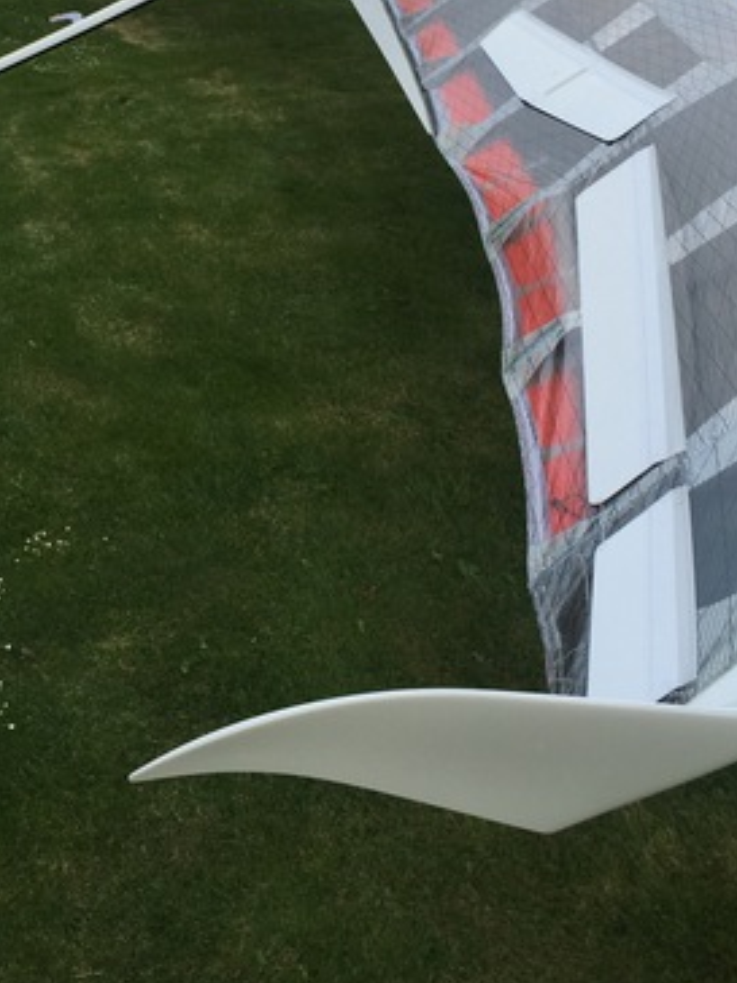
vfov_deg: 36.1
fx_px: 1448
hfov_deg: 28.6
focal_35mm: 51
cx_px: 381
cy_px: 186
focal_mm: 4.15
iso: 32
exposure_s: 1/50
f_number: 2.2
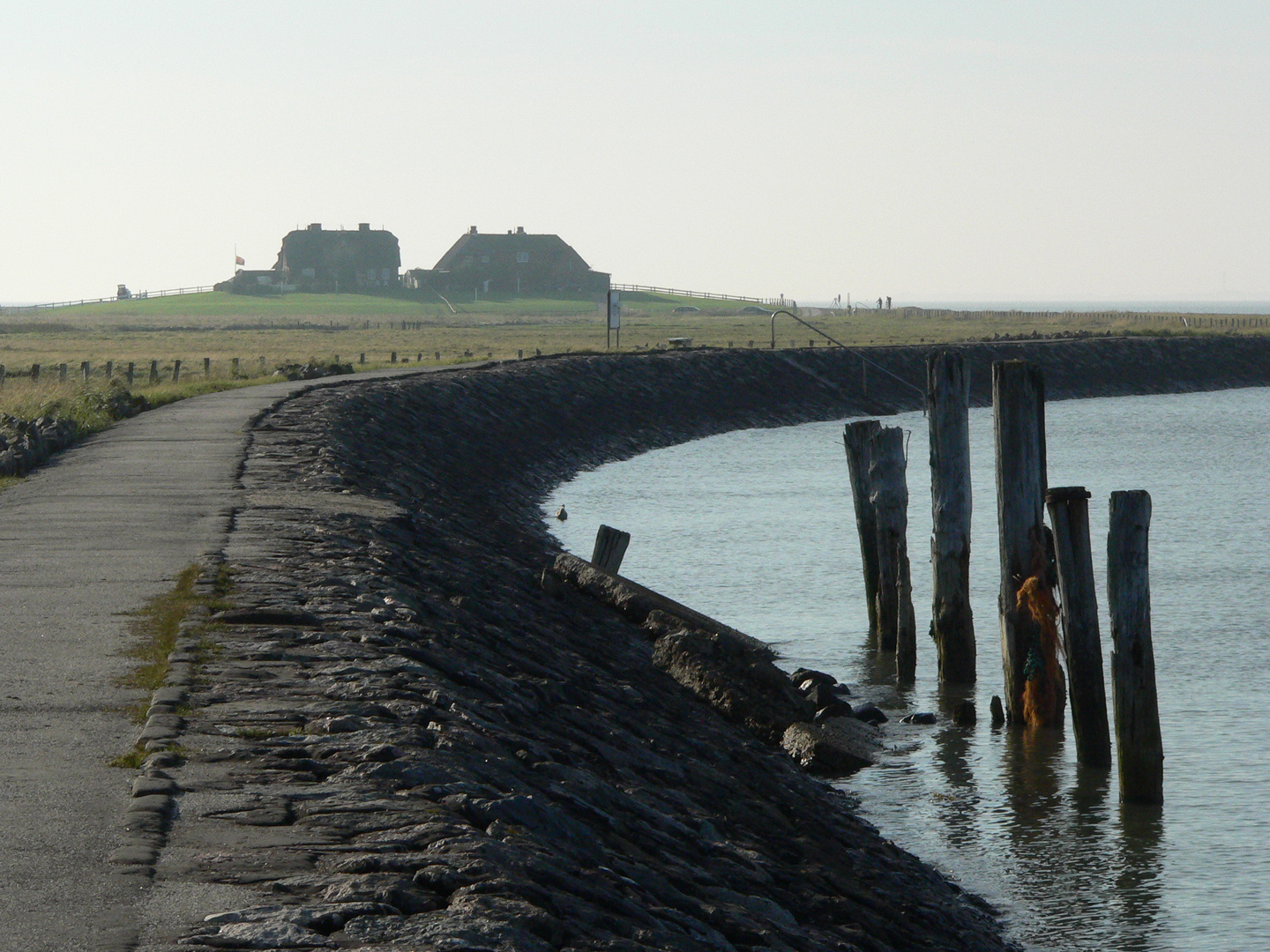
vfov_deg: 9.6
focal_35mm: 154
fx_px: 5650
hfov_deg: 12.8
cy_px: 476
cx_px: 635
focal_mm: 25.7
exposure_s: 1/1000
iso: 200
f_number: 7.3
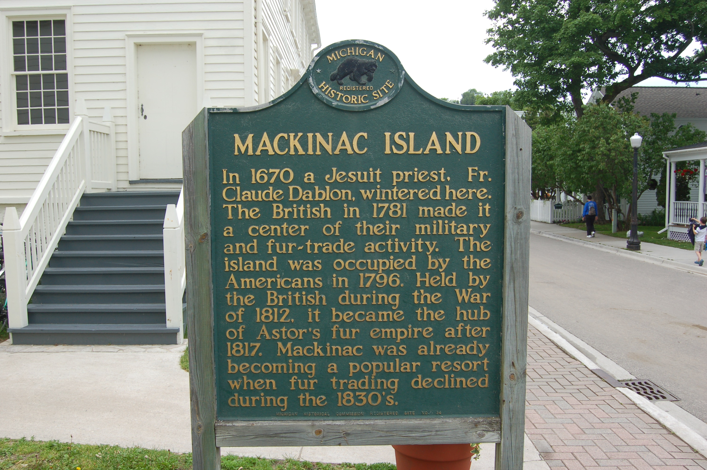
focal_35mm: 33
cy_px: 235
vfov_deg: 39.9
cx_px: 354
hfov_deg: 57.3
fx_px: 648
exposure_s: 1/125
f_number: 5.6
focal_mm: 22
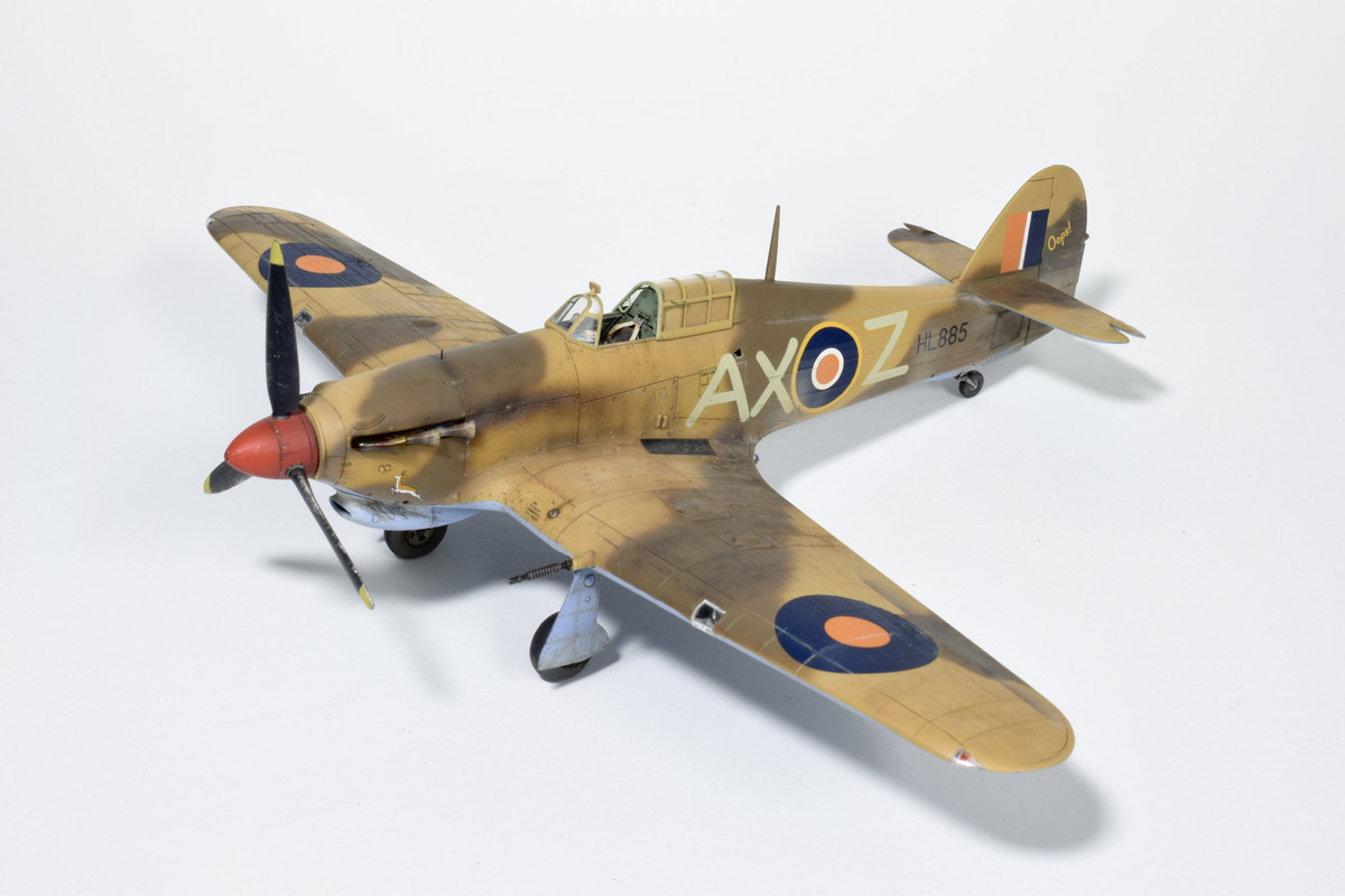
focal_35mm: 57
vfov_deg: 23.8
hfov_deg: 35.1
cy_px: 448
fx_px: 2129
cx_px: 672
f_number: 32
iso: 100
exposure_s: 4
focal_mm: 38
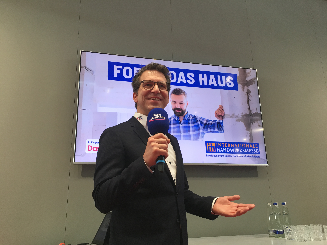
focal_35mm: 29
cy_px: 122
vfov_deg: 48.2
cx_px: 164
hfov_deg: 61.7
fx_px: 274
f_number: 2.2
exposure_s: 1/33
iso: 32
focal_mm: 4.15
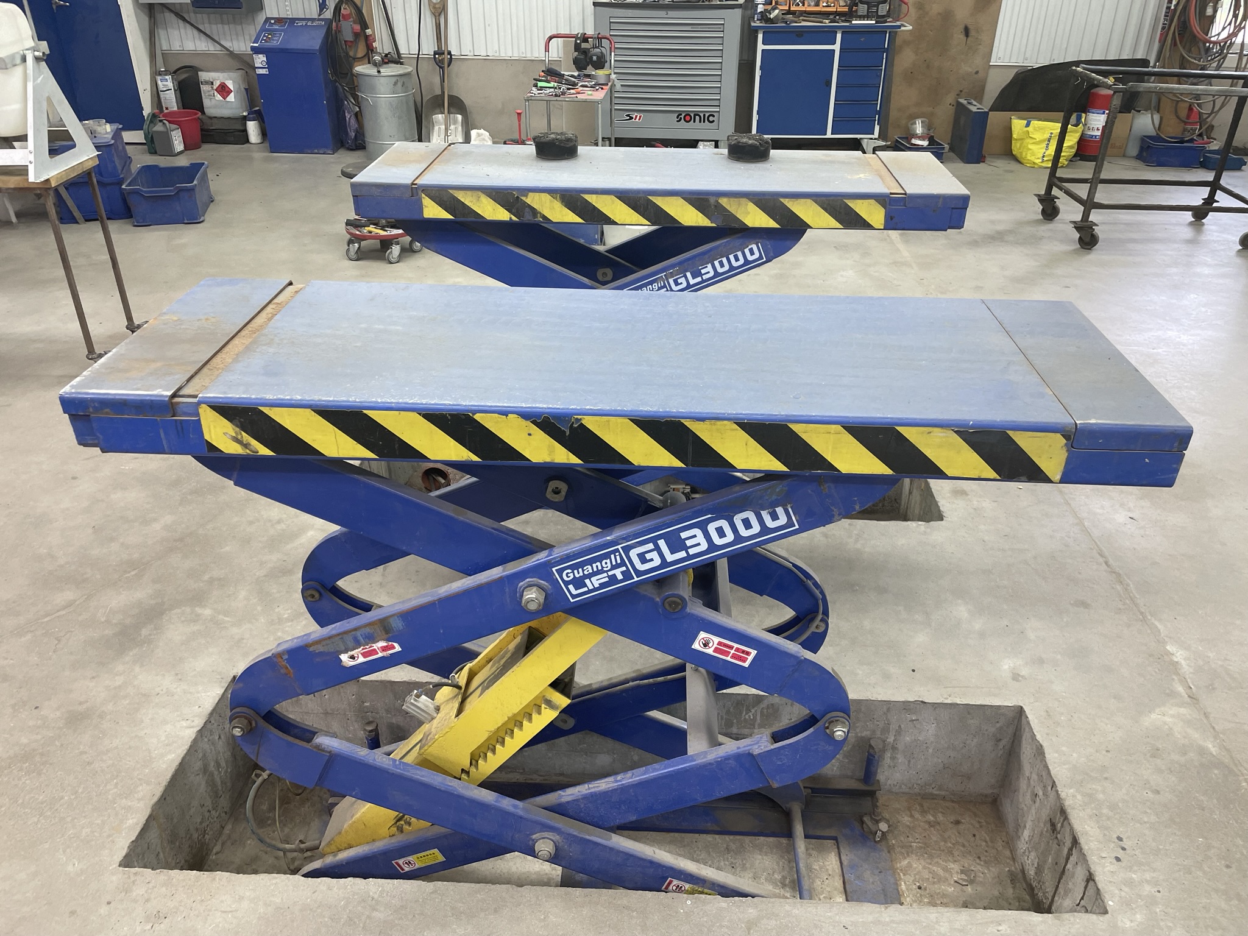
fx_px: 937
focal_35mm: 26
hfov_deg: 67.3
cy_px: 468
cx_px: 624
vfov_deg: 53.1
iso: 100
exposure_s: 1/100
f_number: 1.6
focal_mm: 4.2
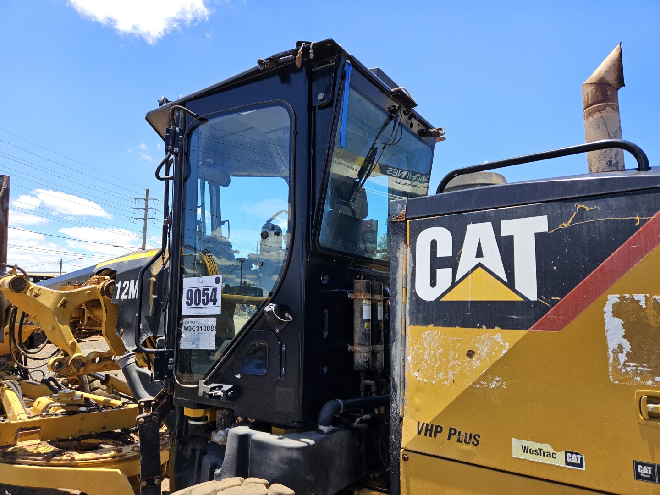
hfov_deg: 73.9
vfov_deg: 58.9
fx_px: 439
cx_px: 330
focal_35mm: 23
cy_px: 248
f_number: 1.8
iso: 40
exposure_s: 1/1218
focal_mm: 5.4
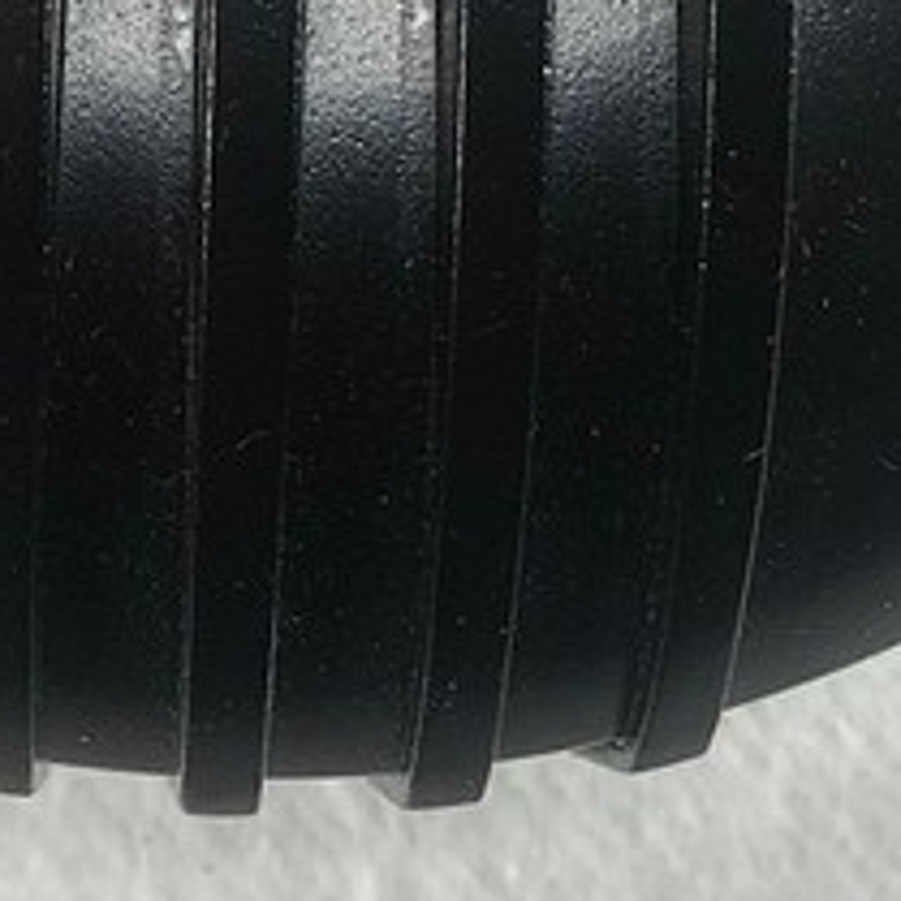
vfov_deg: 13.2
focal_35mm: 121
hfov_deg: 14.3
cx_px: 181
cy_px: -634
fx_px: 3563
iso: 25
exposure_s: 1/110
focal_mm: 3.99
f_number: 1.8
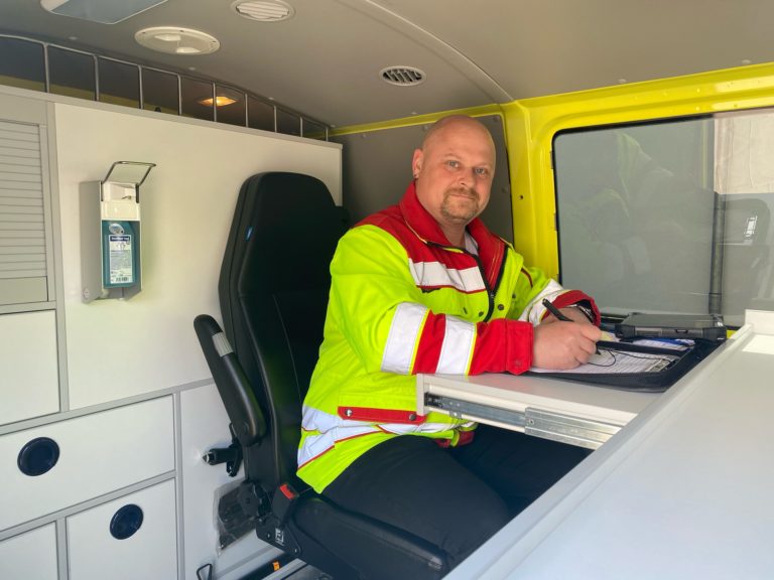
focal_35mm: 26
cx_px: 387
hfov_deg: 67.3
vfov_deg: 53.1
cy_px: 290
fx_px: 581
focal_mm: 4.25
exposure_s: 1/133
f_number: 1.8
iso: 32
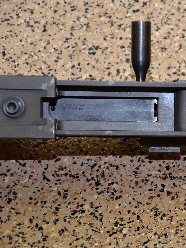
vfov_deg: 9.7
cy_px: 128
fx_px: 1461
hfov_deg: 7.3
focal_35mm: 204
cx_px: 177
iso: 800
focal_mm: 90
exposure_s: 1/60
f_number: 5.6
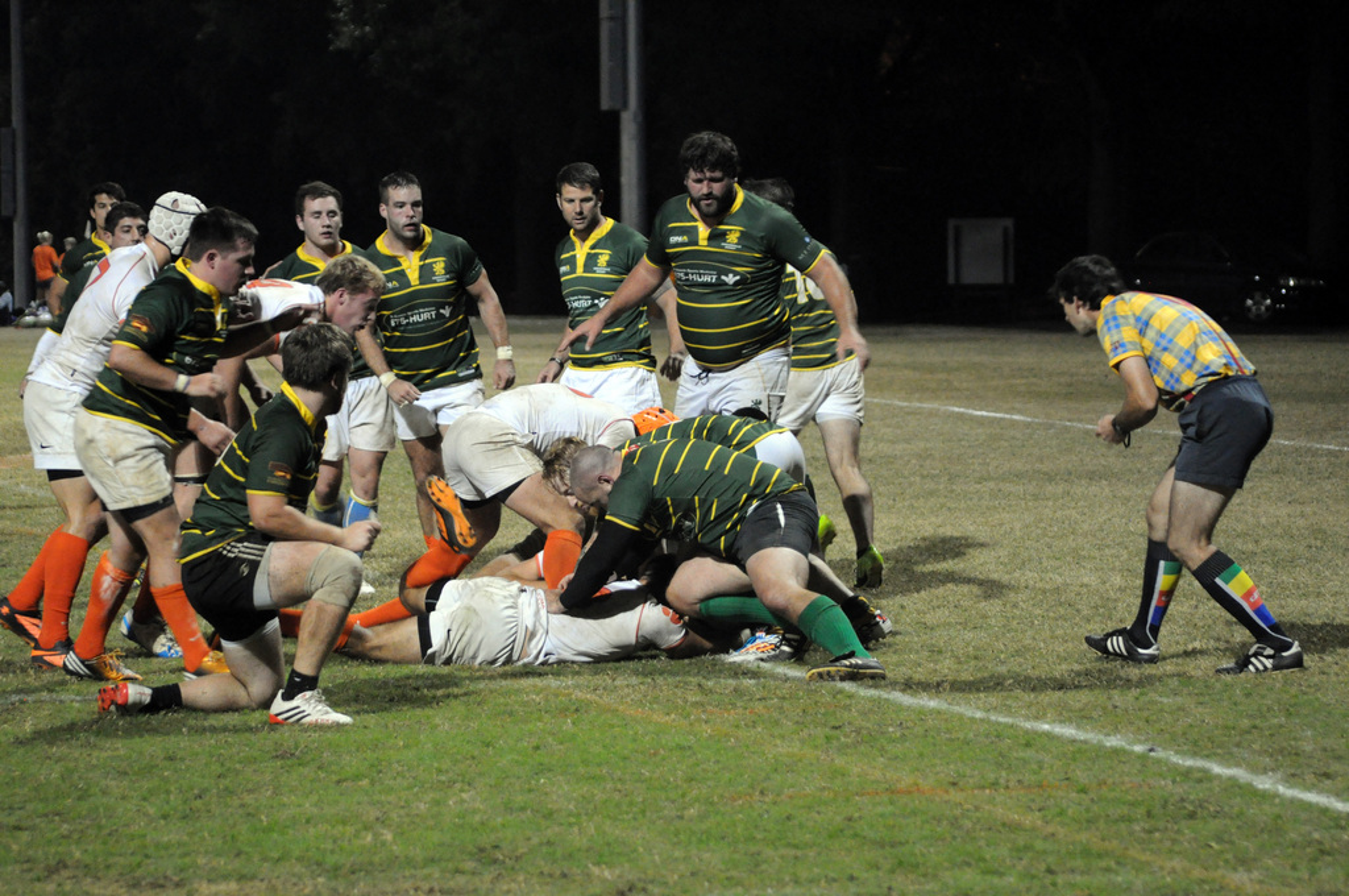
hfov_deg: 13.7
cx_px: 674
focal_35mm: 150
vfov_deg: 9.1
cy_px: 448
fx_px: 5614
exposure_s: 1/160
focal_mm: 100
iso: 2500
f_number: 4
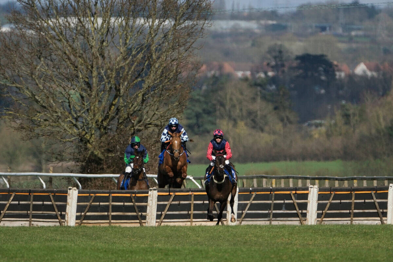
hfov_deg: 2.7
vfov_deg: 1.8
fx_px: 8187
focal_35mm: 750
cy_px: 131
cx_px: 196
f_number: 5.6
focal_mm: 500
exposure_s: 1/1250
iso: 200
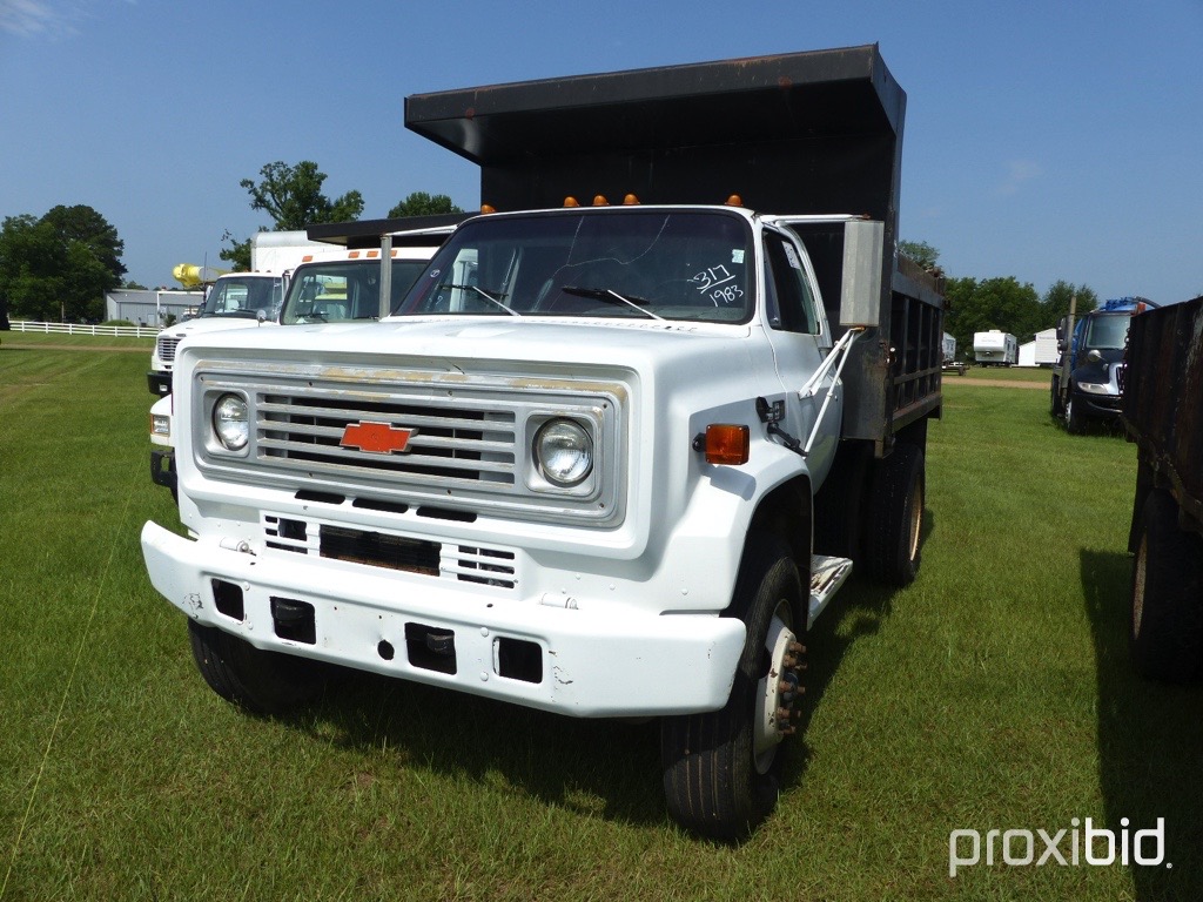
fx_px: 869
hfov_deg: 69.4
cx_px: 602
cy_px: 451
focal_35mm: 25
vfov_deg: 54.9
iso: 100
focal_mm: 4.5
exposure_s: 1/1300
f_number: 4
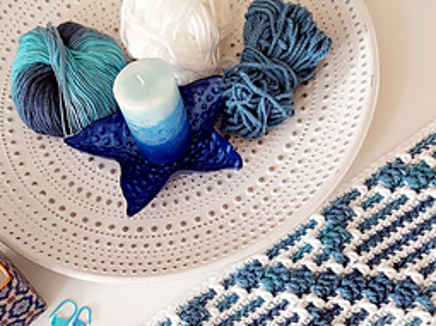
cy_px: 315
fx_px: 592
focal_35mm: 47
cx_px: 168
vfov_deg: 29.1
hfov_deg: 40.2
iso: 160
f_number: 1.8
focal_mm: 5.23
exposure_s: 1/50
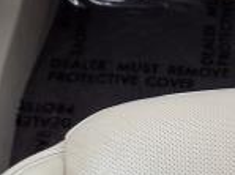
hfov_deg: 10.3
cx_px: 364
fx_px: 1260
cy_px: -84
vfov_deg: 7.8
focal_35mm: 186
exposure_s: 1/120
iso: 50
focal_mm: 3.58
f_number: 1.9
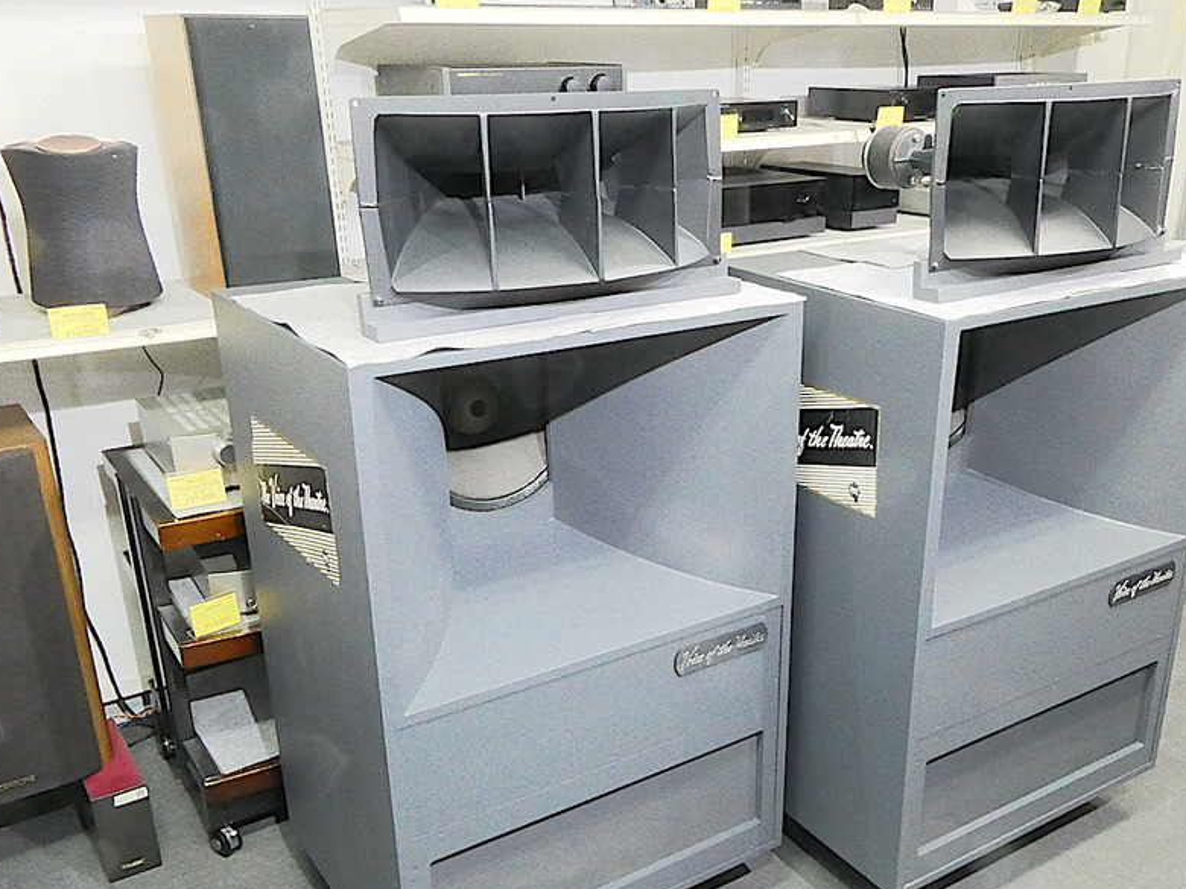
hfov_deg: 56.6
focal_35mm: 32
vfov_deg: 43.9
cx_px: 683
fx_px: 1096
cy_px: 532
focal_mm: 4.7
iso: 2000
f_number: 8
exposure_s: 1/5
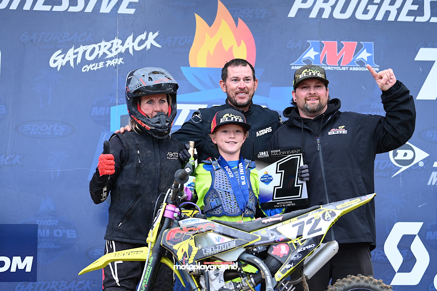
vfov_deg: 16.6
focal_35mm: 82
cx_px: 218
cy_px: 146
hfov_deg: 24.8
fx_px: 995
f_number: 2.8
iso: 800
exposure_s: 1/800
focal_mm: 82
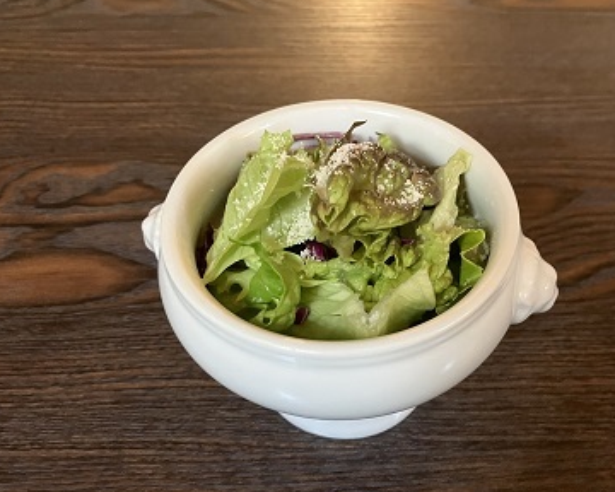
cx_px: 375
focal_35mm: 35
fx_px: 637
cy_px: 259
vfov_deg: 42.2
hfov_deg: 51.1
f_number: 1.8
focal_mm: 3.99
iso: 400
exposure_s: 1/40
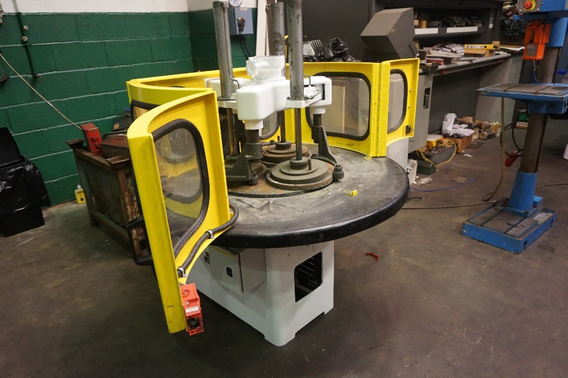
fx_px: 394
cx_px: 288
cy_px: 193
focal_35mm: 25
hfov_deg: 71.5
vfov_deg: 51.3
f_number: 3.5
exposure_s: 1/160
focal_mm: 16
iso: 1600
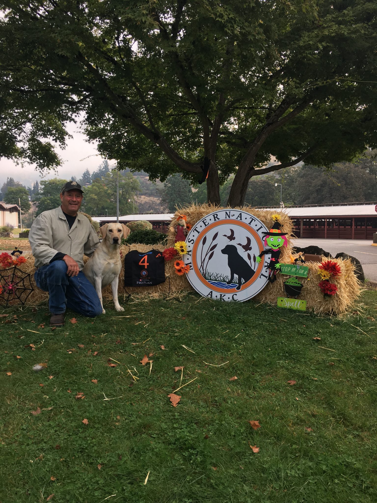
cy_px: 252
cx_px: 188
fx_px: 421
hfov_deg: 48.2
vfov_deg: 61.7
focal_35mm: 29
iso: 25
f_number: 2.2
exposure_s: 1/351
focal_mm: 4.15
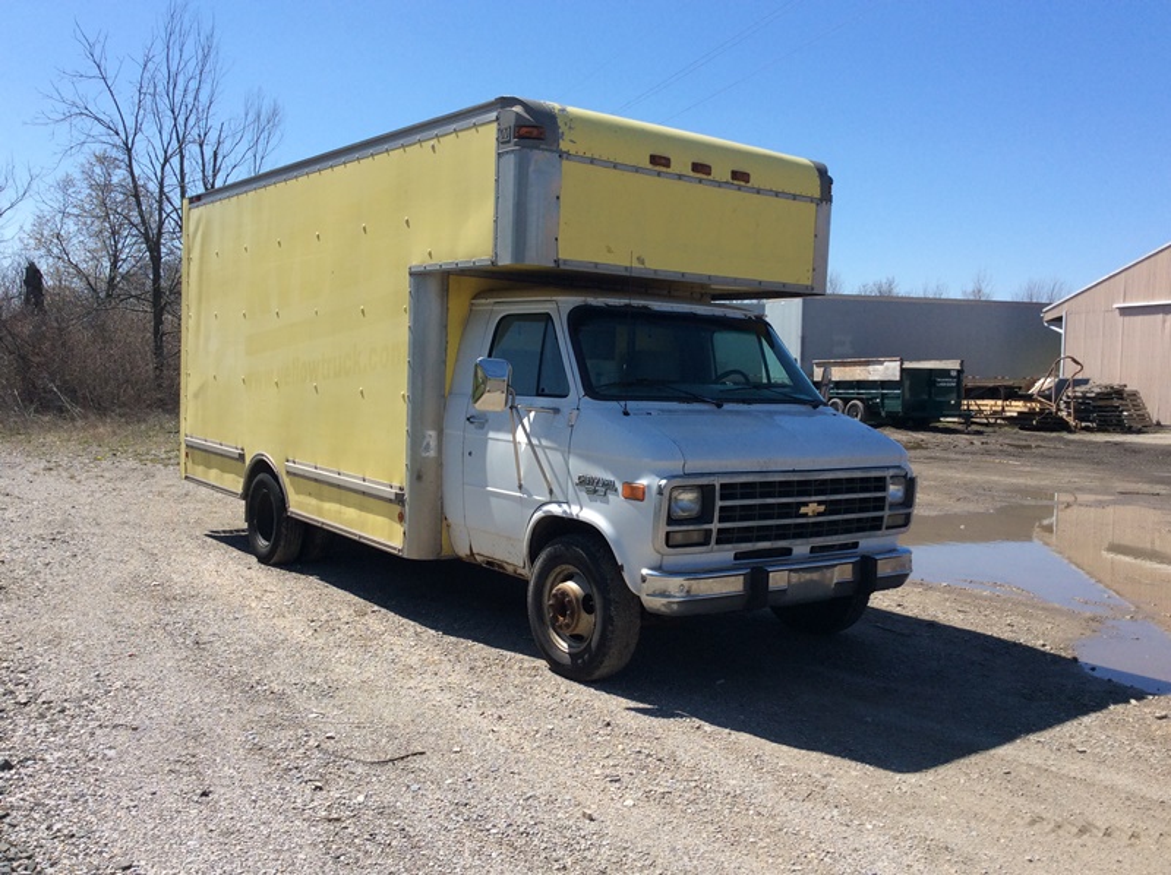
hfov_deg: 56.9
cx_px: 586
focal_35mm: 32
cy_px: 438
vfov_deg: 44.1
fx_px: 1081
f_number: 2.4
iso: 32
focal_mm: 3.3
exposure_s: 1/1395
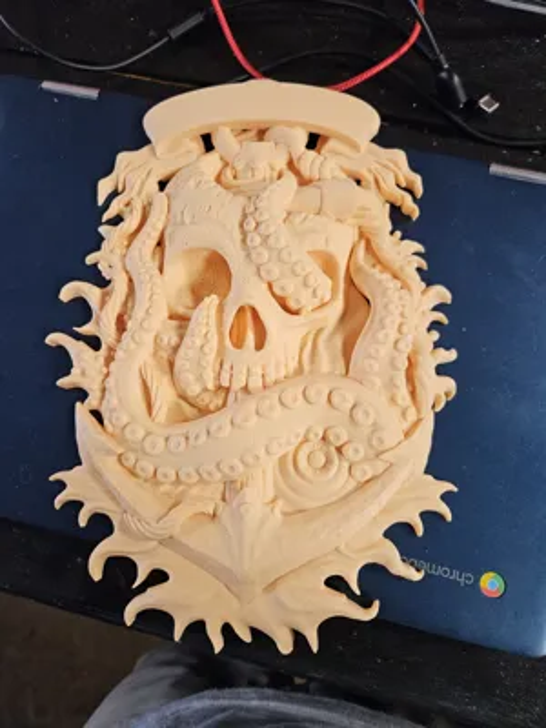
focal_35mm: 23
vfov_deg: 73.9
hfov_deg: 58.9
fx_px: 484
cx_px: 273
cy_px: 364
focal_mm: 5.4
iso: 500
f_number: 1.8
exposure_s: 1/120
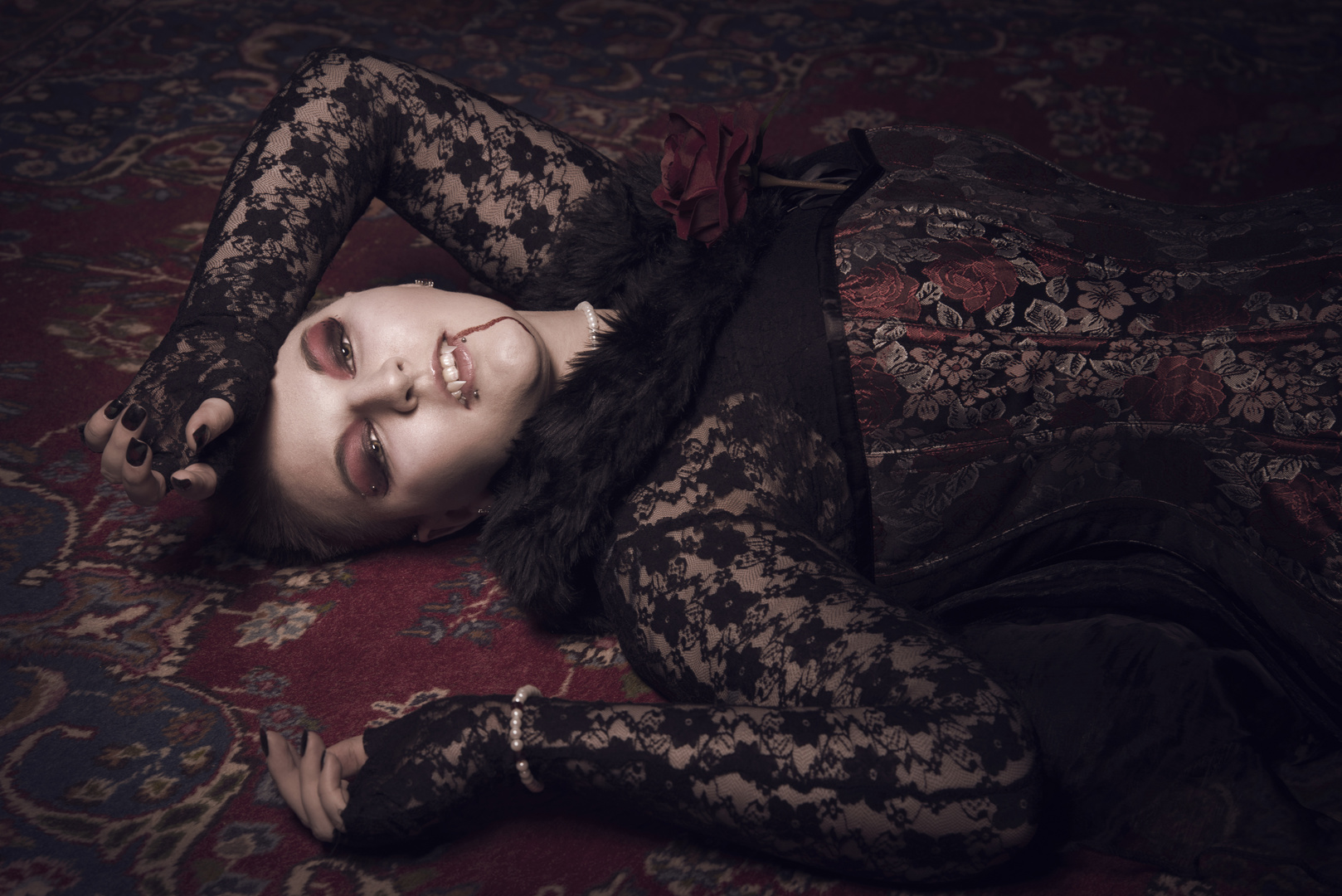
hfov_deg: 23.9
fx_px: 3170
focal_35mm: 85
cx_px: 671
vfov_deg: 16.1
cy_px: 448
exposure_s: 1/160
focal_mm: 85
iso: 250
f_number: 8
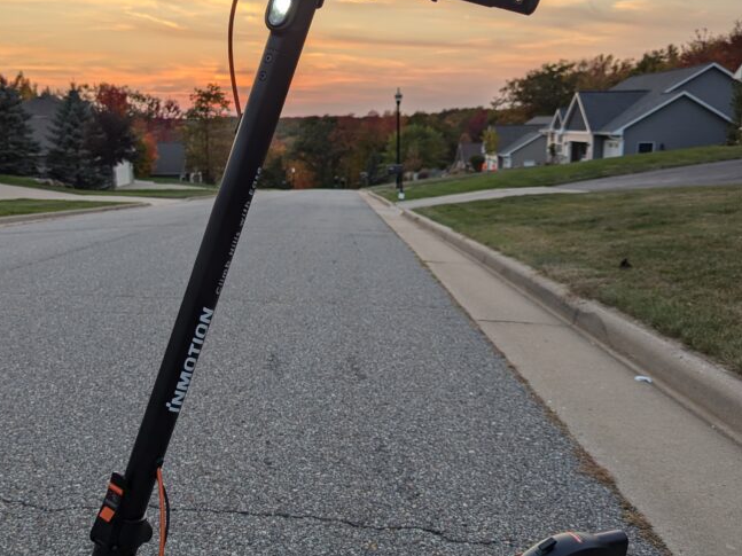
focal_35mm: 38
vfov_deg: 37.6
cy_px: 324
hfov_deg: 48.8
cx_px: 305
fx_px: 814
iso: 44
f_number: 1.85
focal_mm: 6.81
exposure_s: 1/200
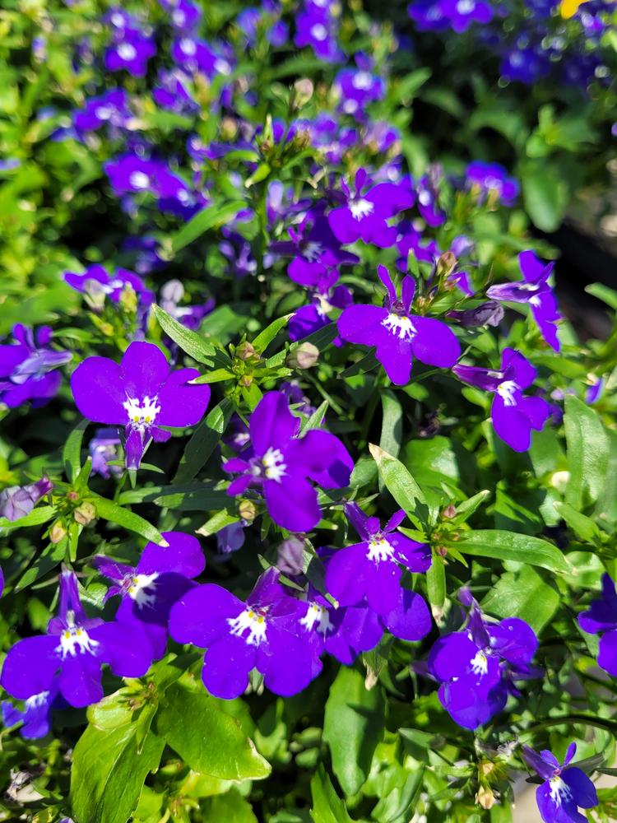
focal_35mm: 26
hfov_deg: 53.1
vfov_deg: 67.3
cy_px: 412
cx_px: 308
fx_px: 618
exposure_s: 1/841
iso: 40
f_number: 1.8
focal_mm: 5.4
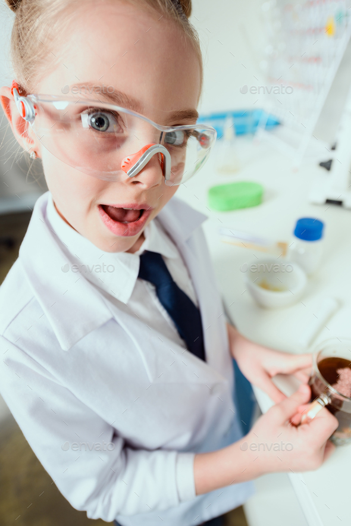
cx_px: 176
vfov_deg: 78.6
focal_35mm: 22
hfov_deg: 57.3
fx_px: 321
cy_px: 263
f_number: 3.5
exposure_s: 1/125
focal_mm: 22
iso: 64
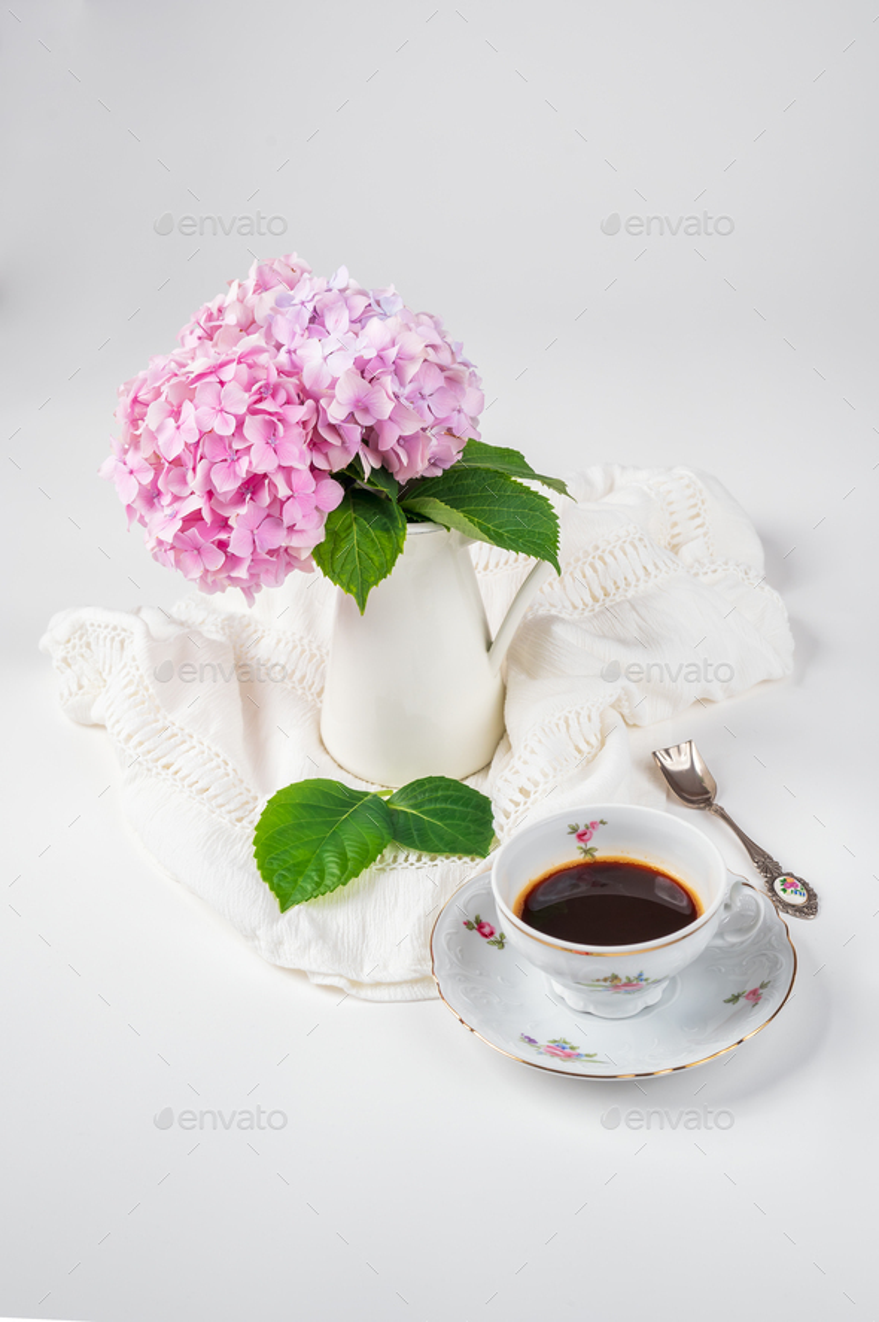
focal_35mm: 50
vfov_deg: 39.6
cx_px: 440
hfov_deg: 27.0
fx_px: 1834
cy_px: 661
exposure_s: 1/160
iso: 500
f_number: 10
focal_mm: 50
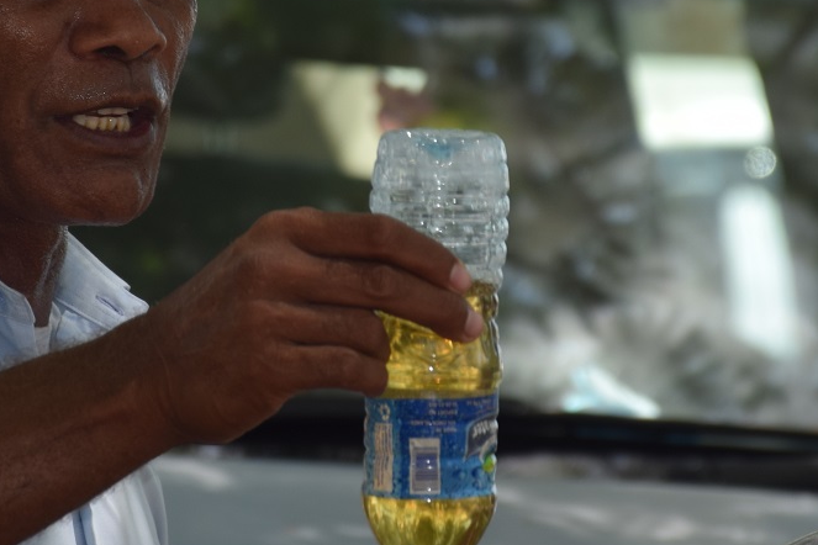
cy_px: 169
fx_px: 12951
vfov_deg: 2.4
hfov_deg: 3.6
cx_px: 345
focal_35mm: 570
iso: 100
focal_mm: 140
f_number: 5.6
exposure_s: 1/125
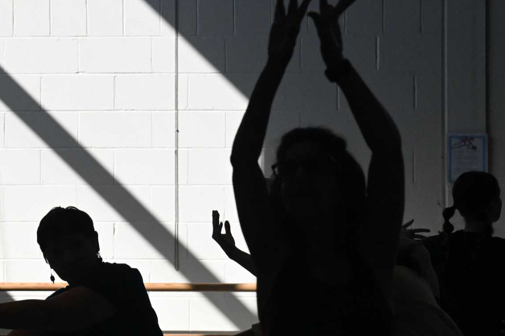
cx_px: 111
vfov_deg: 6.6
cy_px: 128
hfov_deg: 9.9
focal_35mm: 207
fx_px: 2902
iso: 11400
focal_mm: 115
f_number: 8
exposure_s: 1/8000
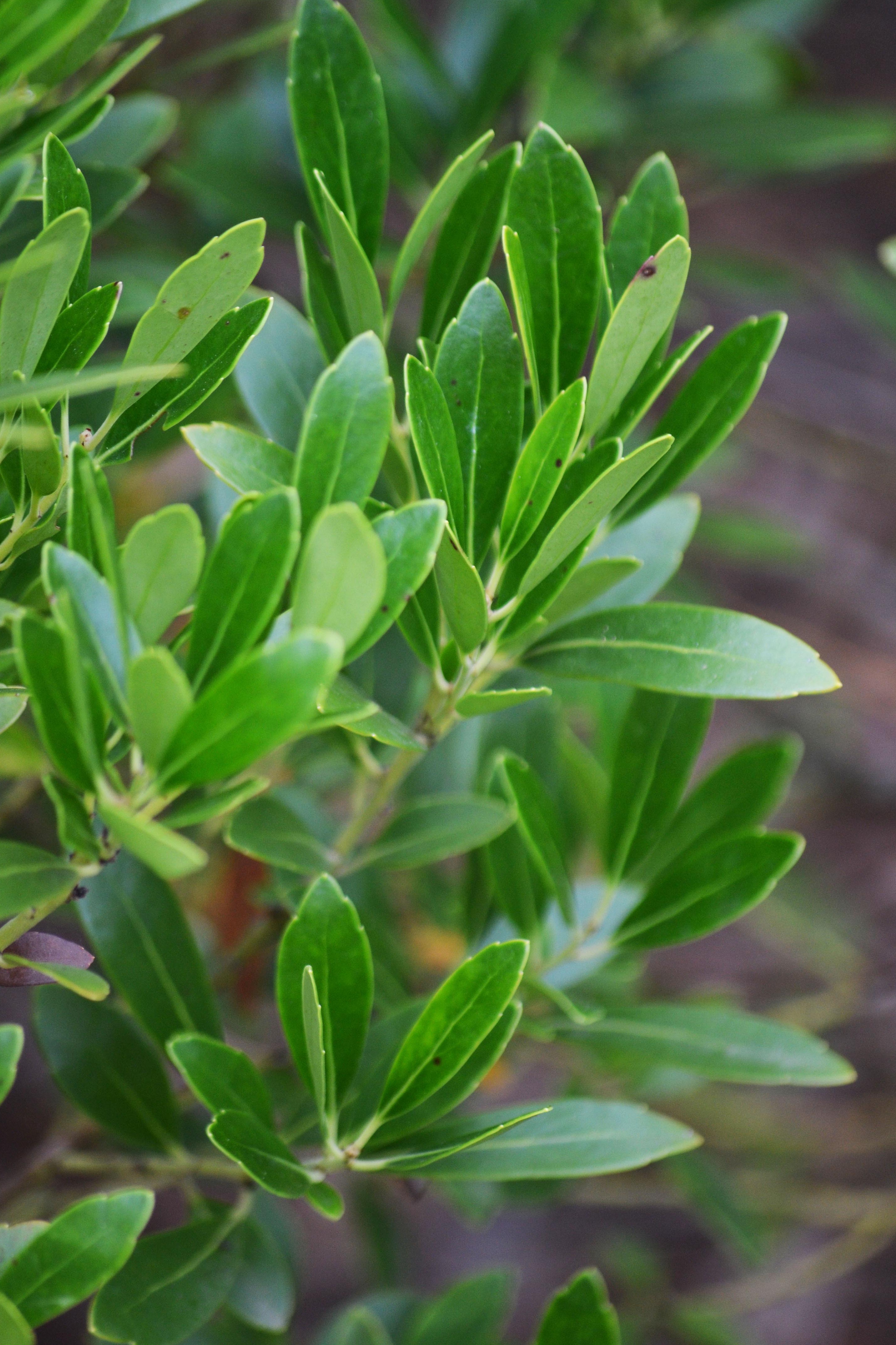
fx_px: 11984
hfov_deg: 4.3
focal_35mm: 321
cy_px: 648
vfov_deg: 6.4
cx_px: 436
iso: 400
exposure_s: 1/250
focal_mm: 200
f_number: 5.6
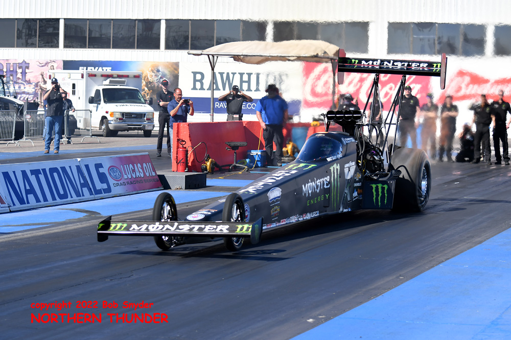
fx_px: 1489
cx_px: 256
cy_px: 170
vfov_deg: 13.0
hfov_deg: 19.5
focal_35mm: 105
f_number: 4.5
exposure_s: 1/1250
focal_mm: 70
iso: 160
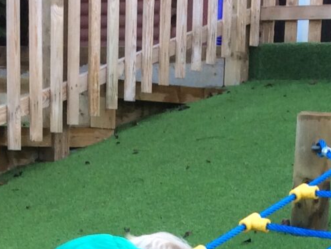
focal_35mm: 131
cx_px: 194
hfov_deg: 15.0
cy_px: 480
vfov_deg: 10.5
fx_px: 1253
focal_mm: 3.3
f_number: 2.4
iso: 40
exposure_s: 1/100
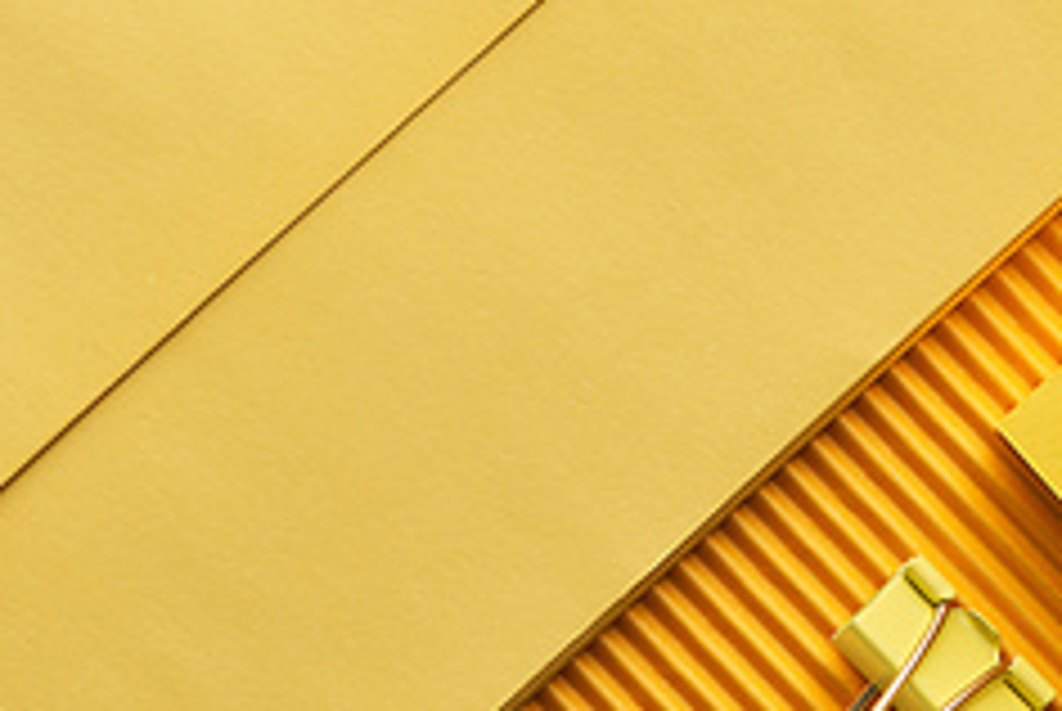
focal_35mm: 222
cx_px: 1084
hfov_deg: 9.2
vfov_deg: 6.2
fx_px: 6557
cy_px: 14
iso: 250
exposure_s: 1/160
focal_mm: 105
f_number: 9
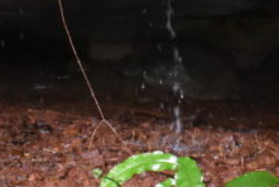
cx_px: 289
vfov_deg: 11.0
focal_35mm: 125
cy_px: 70
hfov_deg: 16.0
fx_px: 970
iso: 2500
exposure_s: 1/125
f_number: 3.5
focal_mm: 18
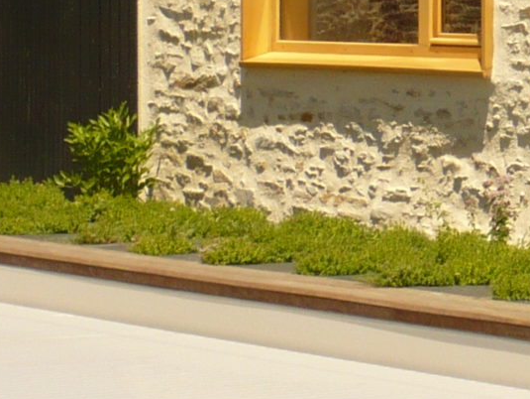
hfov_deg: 7.4
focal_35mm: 263
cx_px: 842
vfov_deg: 5.6
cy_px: -225
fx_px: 4029
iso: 100
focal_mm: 9.1
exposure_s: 1/160
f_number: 10
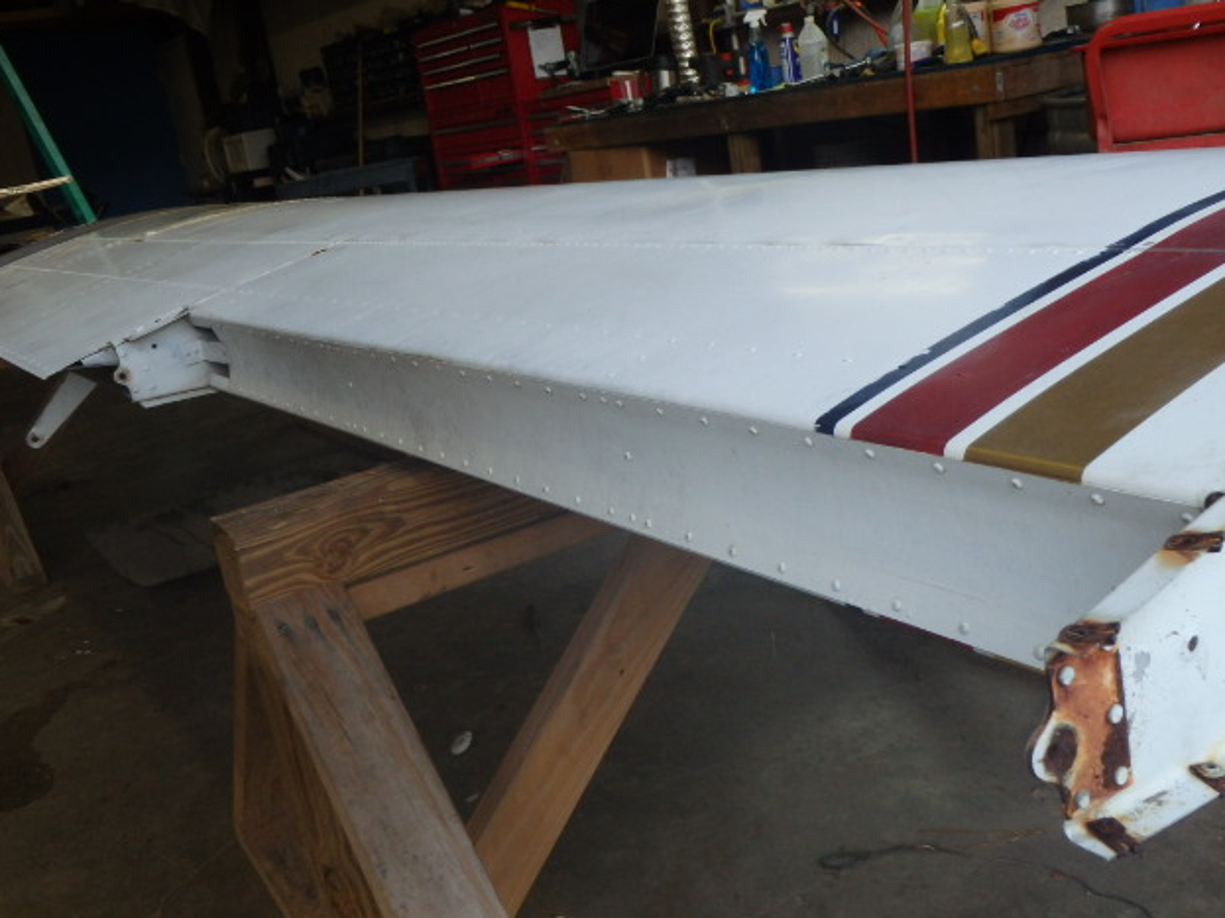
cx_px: 604
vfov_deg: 38.7
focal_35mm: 37
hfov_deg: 50.1
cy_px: 466
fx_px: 1309
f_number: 4.5
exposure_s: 1/80
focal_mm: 6.4
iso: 320
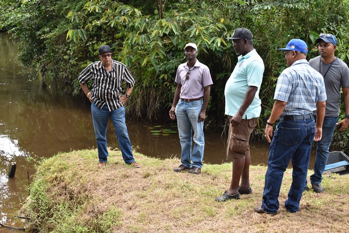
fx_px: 582
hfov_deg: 33.4
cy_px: 116
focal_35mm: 60
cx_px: 174
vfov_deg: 22.6
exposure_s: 1/200
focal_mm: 40
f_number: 6.3
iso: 200
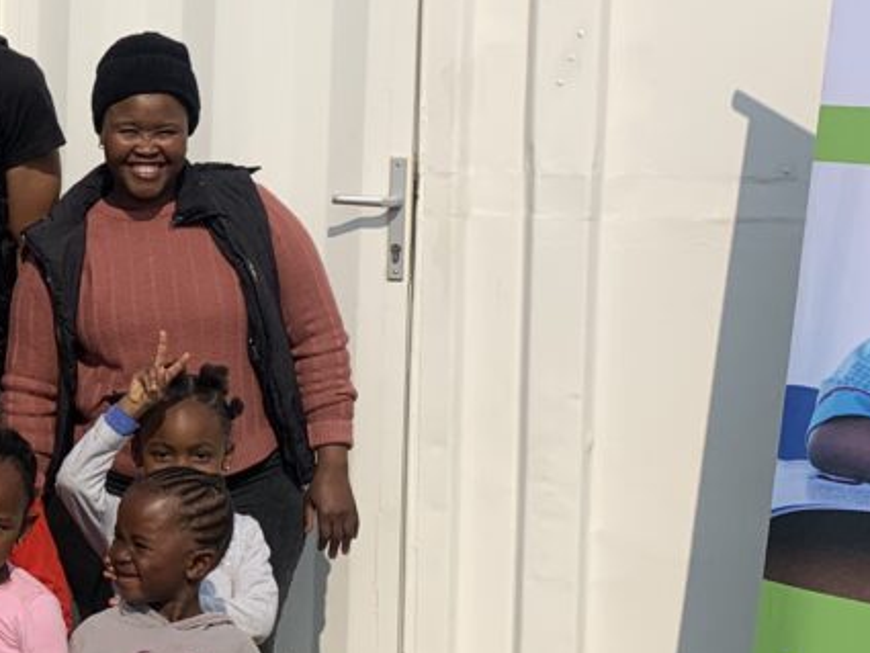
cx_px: -145
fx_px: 2363
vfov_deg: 15.7
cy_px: 254
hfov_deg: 19.7
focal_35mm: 94
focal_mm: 4.25
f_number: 1.8
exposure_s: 1/5714
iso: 25
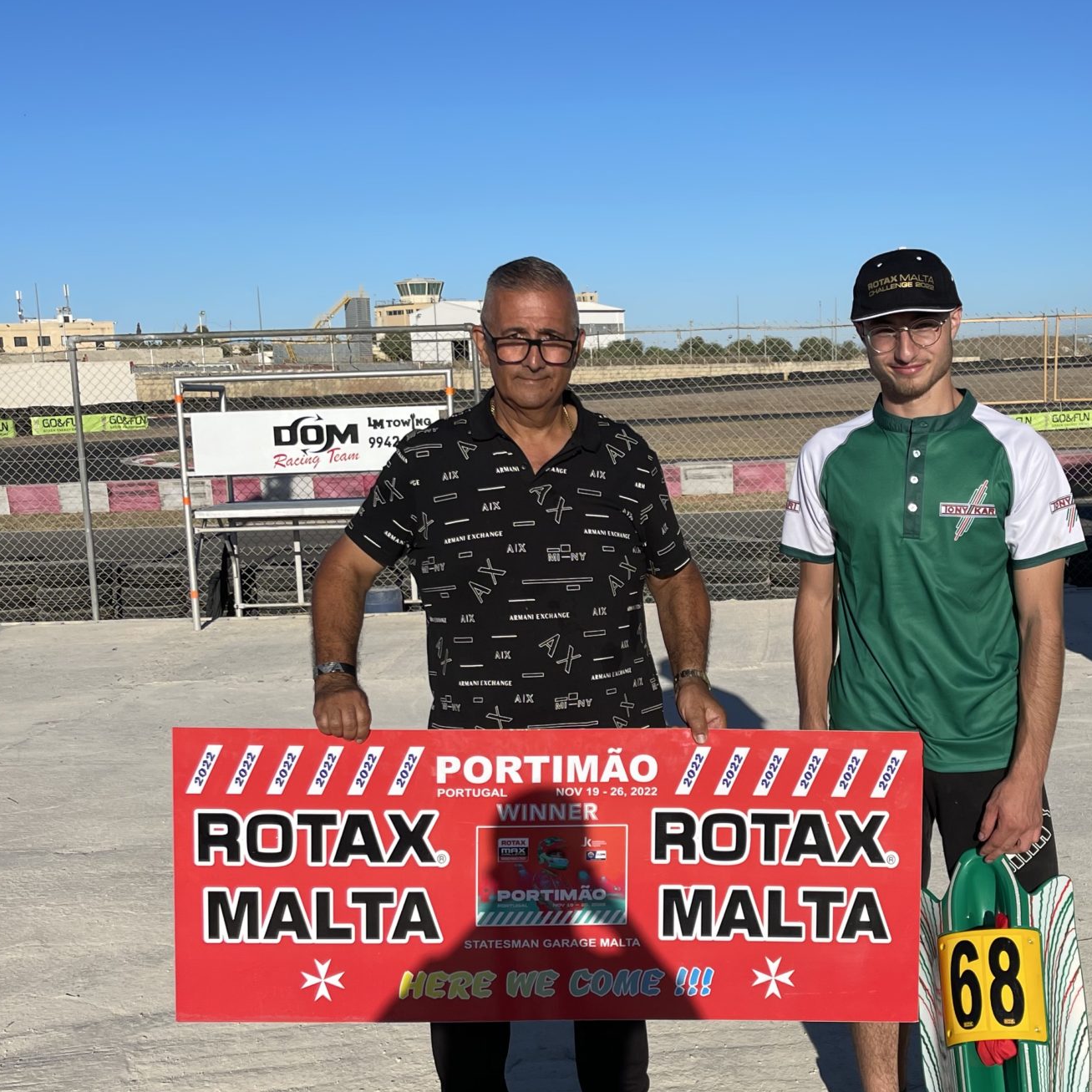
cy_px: 612
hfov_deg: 37.4
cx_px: 673
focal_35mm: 45
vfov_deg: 37.5
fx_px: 1606
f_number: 1.6
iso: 32
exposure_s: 1/5917
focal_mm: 5.1
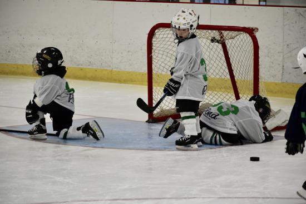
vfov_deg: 7.5
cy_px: 102
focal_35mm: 183
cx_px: 153
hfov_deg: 11.2
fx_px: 1556
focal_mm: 122
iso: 1600
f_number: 4.8
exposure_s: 1/250
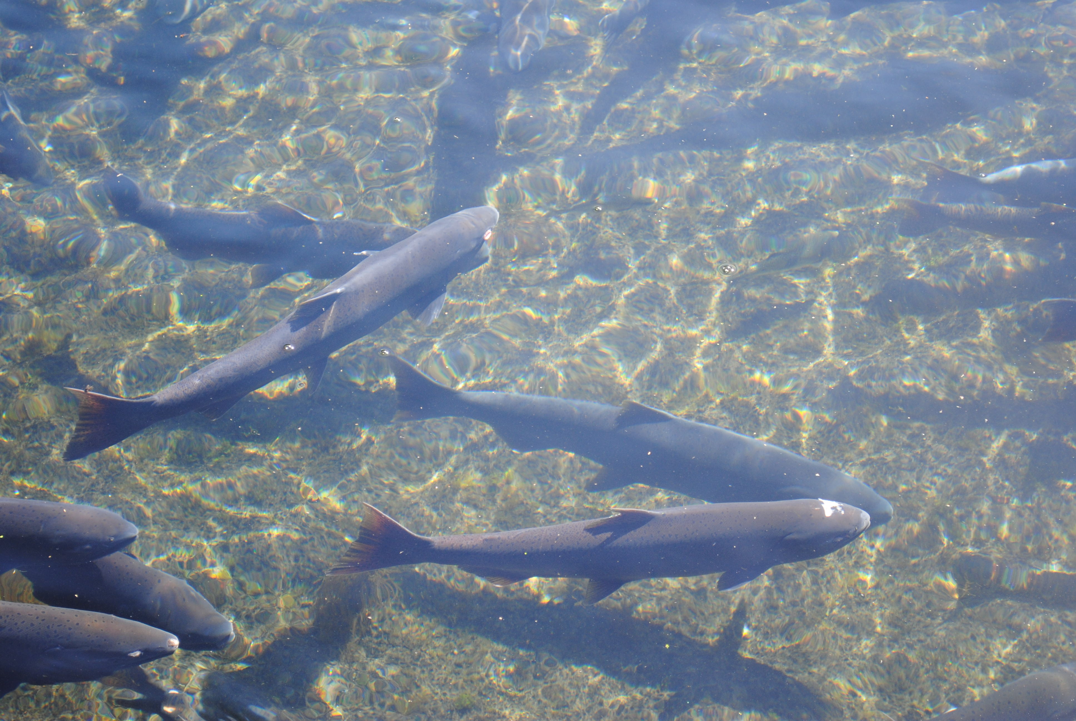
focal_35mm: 82
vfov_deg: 16.6
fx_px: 2469
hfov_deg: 24.6
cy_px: 360
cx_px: 538
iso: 200
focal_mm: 55
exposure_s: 1/125
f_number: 5.6
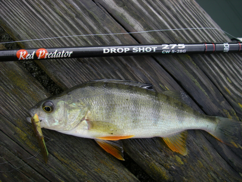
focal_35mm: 38
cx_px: 121
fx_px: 266
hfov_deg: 49.0
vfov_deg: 37.7
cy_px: 91
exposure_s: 1/125
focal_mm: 6.3
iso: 64
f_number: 3.3
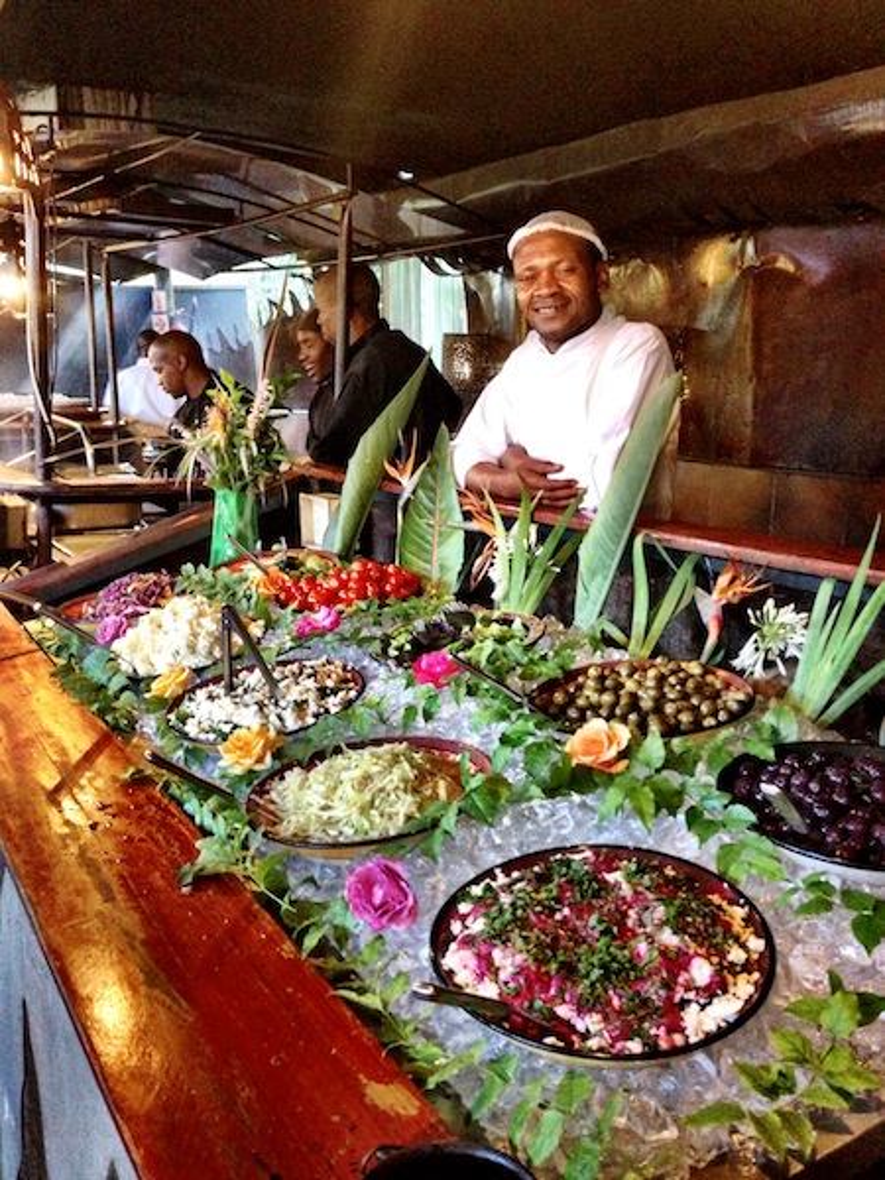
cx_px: 442
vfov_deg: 55.4
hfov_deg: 42.9
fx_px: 1125
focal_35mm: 33
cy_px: 590
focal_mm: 4.13
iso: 400
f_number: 2.4
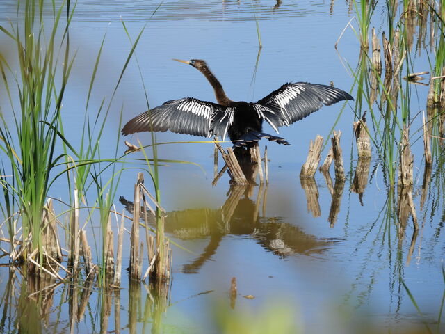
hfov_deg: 3.6
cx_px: 222
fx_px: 7070
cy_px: 167
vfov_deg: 2.7
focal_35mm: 550
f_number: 5.6
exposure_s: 1/400
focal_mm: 98.5
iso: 100
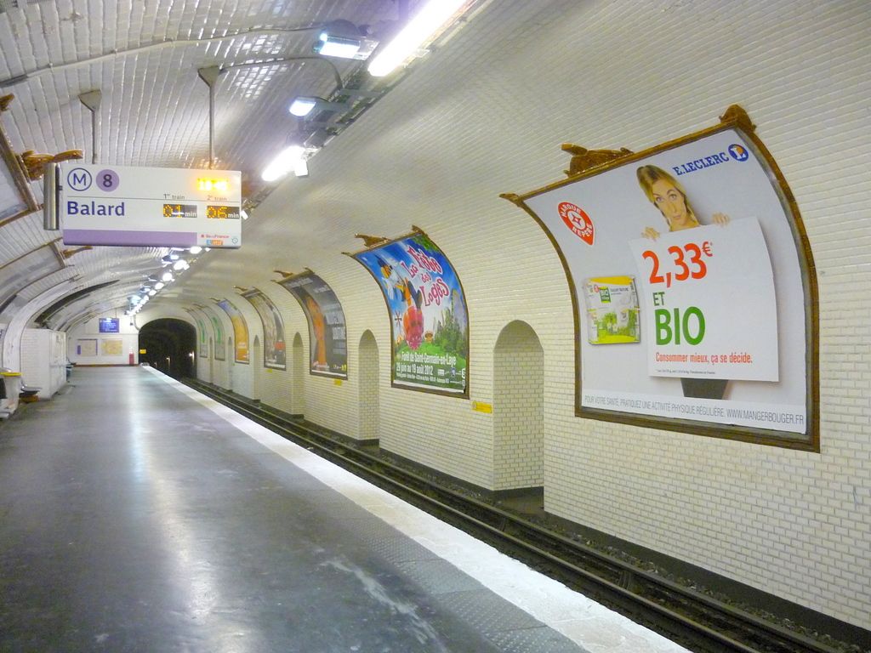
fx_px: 830
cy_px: 326
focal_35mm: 33
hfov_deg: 55.4
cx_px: 436
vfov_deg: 42.9
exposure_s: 1/15
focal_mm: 5.5
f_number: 2.8
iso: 400
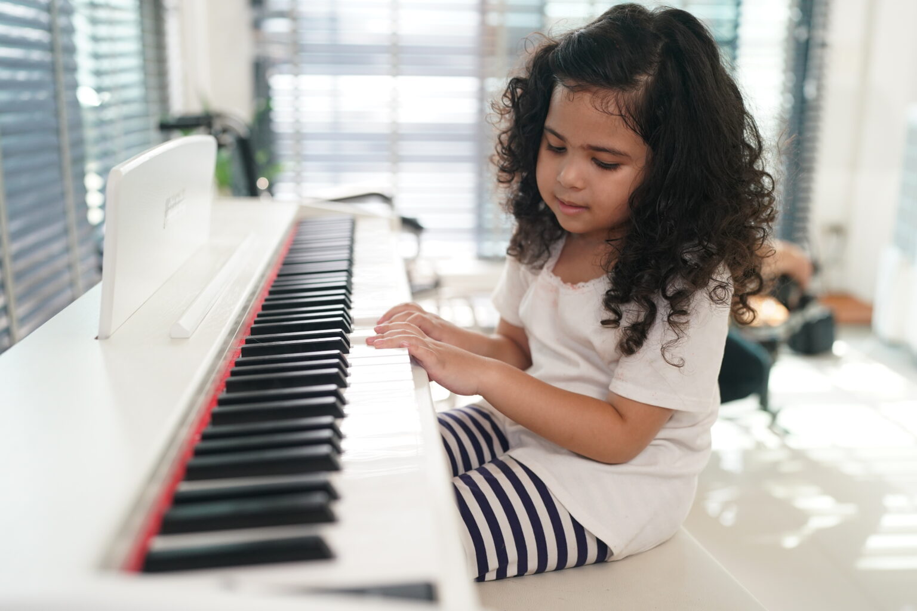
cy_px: 306
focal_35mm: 35
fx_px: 891
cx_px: 458
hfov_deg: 54.4
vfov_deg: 37.9
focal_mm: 35
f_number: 2
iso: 1600
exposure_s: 1/250
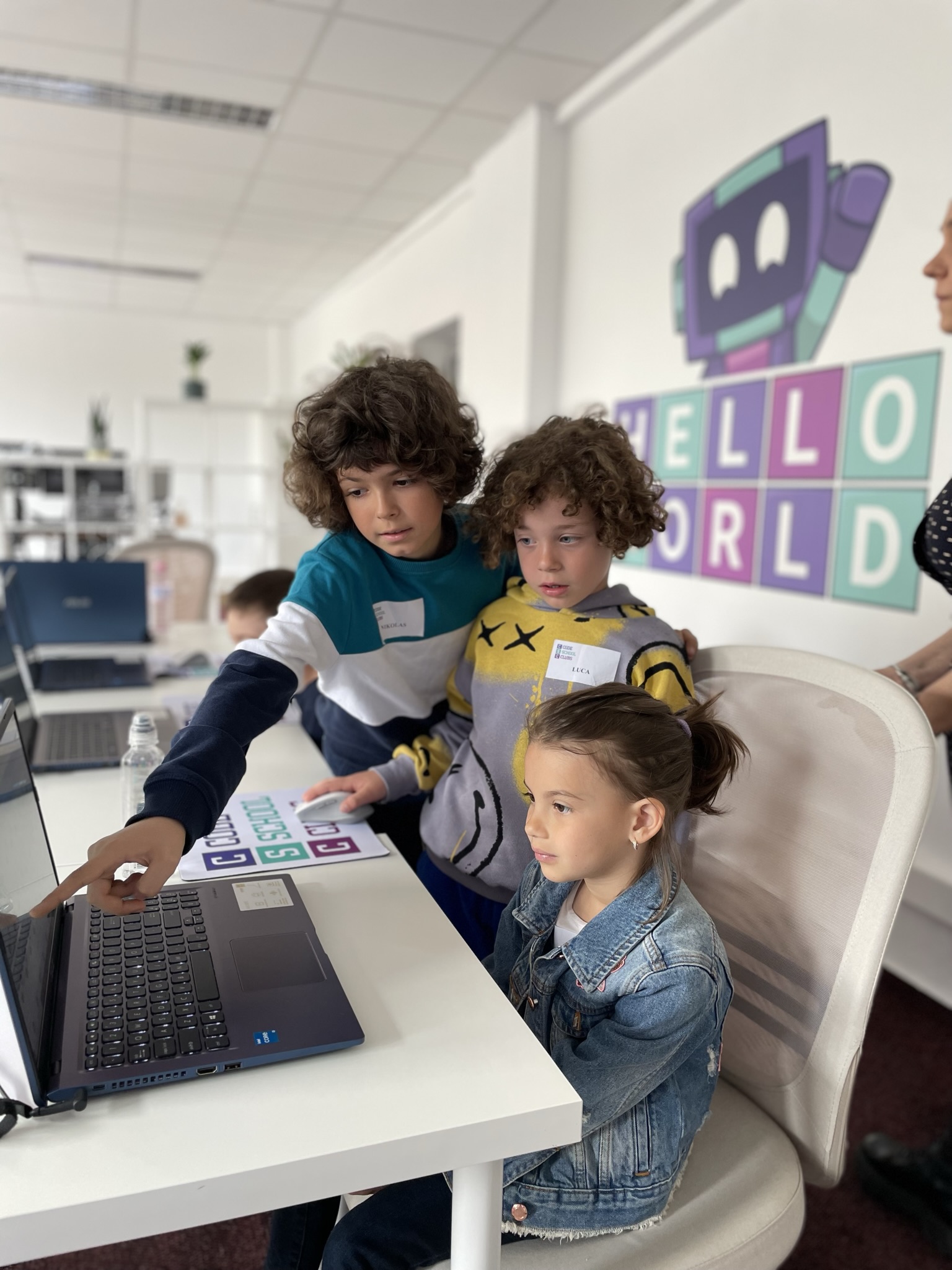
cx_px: 476
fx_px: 953
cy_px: 635
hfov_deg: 53.1
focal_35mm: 26
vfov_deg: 67.3
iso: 80
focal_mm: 4.2
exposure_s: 1/90
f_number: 1.6
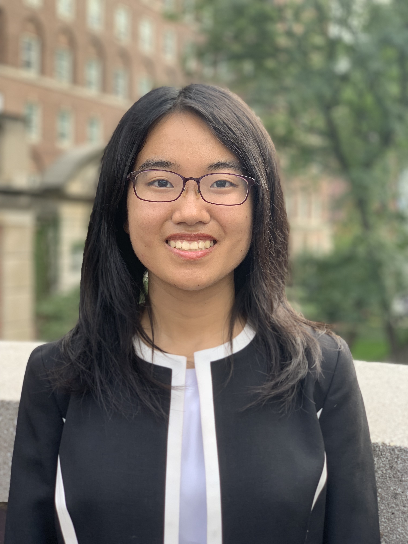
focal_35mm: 52
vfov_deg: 36.8
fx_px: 817
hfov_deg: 28.0
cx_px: 204
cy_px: 272
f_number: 2.4
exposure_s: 1/122
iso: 50
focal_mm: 6
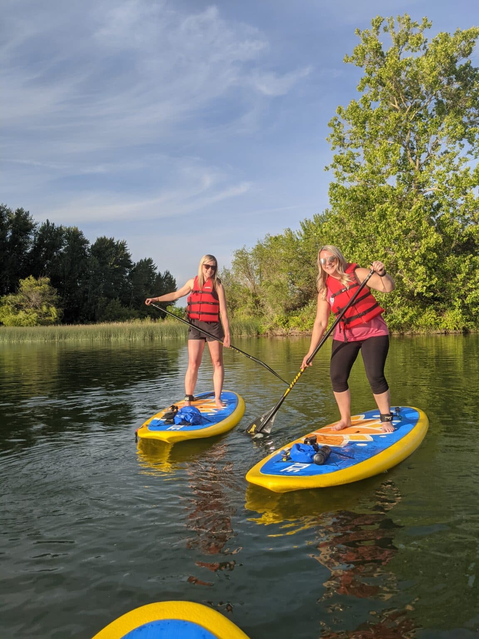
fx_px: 498
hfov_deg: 51.4
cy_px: 320
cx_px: 240
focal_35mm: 27
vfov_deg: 65.3
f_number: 1.8
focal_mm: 4.44
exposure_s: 1/2611
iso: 48
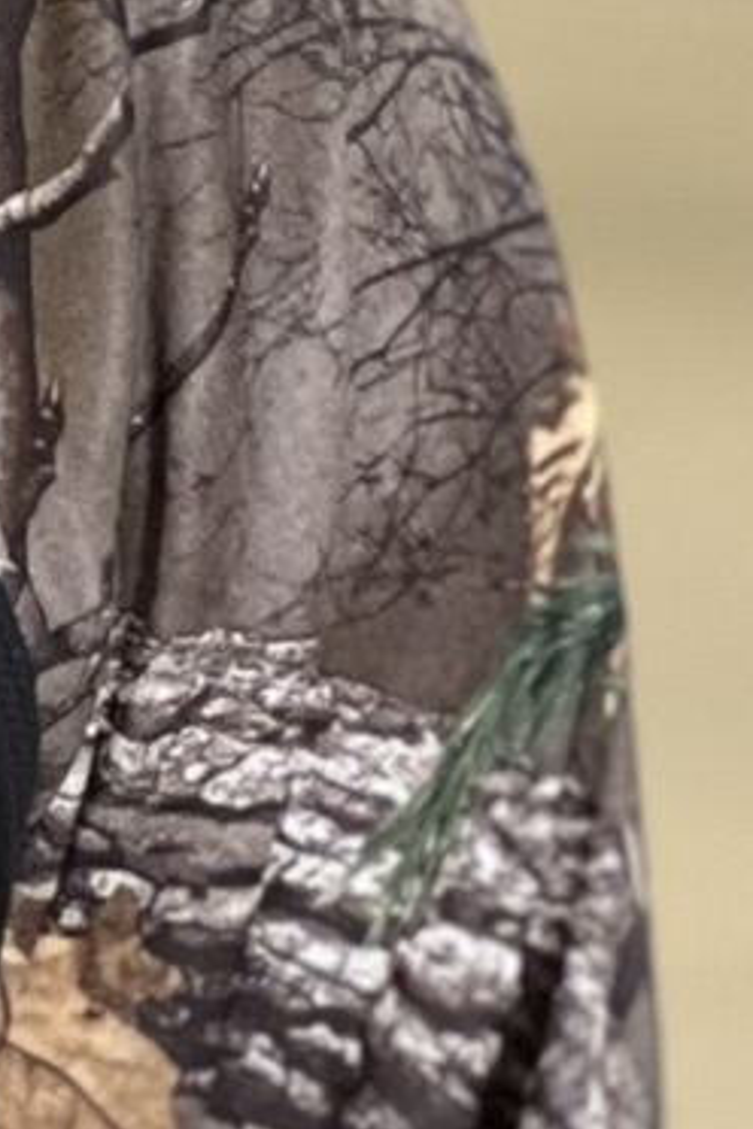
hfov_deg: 3.1
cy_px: -564
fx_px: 13835
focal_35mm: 441
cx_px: -1545
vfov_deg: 4.6
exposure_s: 1/40
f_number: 2.8
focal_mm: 9
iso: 125
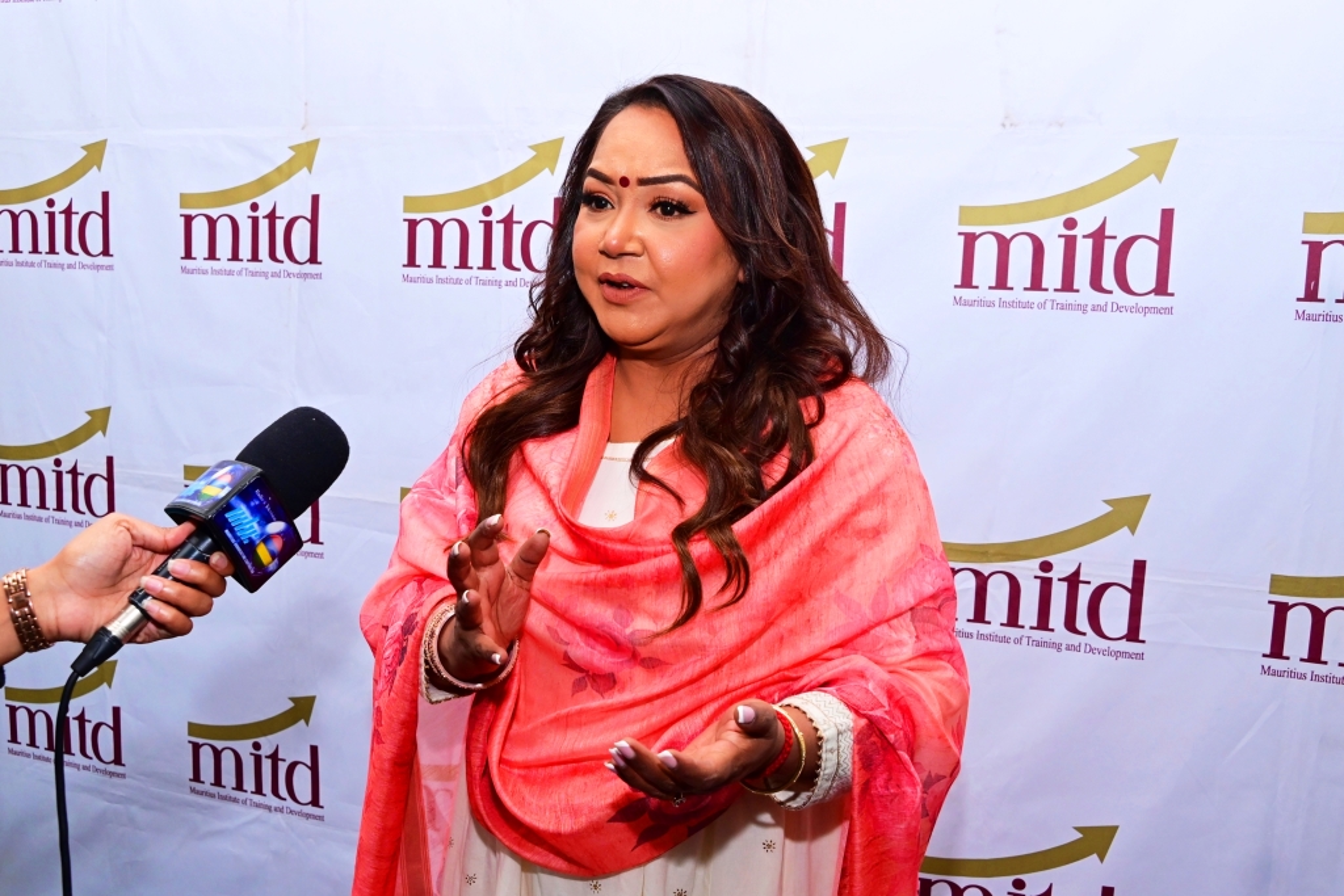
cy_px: 448
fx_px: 1195
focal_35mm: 32
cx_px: 672
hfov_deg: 58.7
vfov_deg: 41.1
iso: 2000
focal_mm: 32
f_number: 8
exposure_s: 1/200
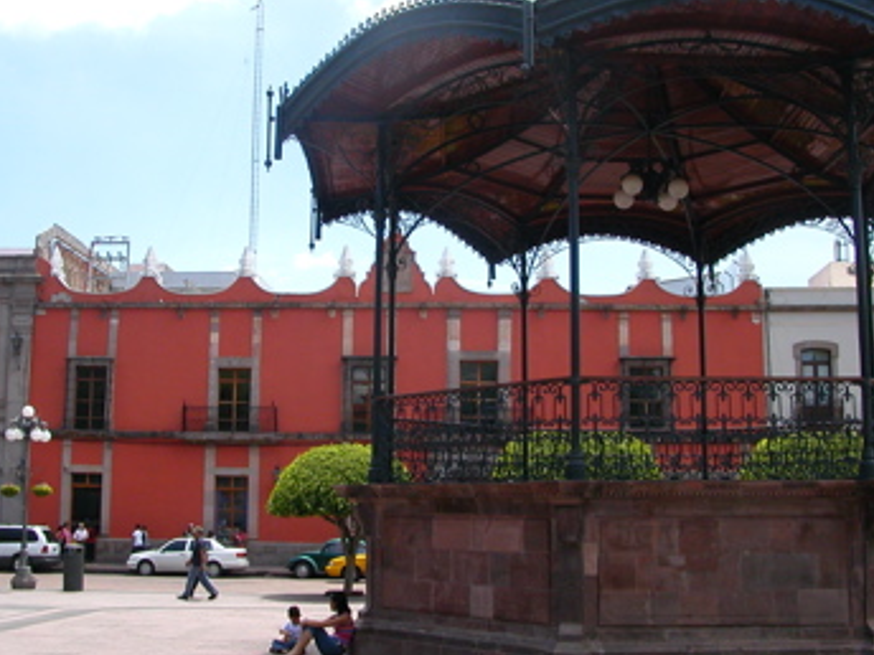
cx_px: 422
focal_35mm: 43
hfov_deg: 43.8
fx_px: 1086
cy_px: 350
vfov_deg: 33.6
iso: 100
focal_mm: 5.6
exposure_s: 1/329
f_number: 4.5
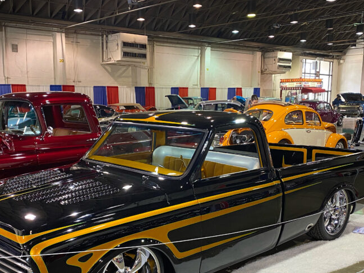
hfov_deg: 45.7
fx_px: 431
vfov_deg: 34.9
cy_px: 173
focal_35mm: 41
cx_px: 167
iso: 160
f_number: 1.8
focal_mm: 4.25
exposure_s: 1/60
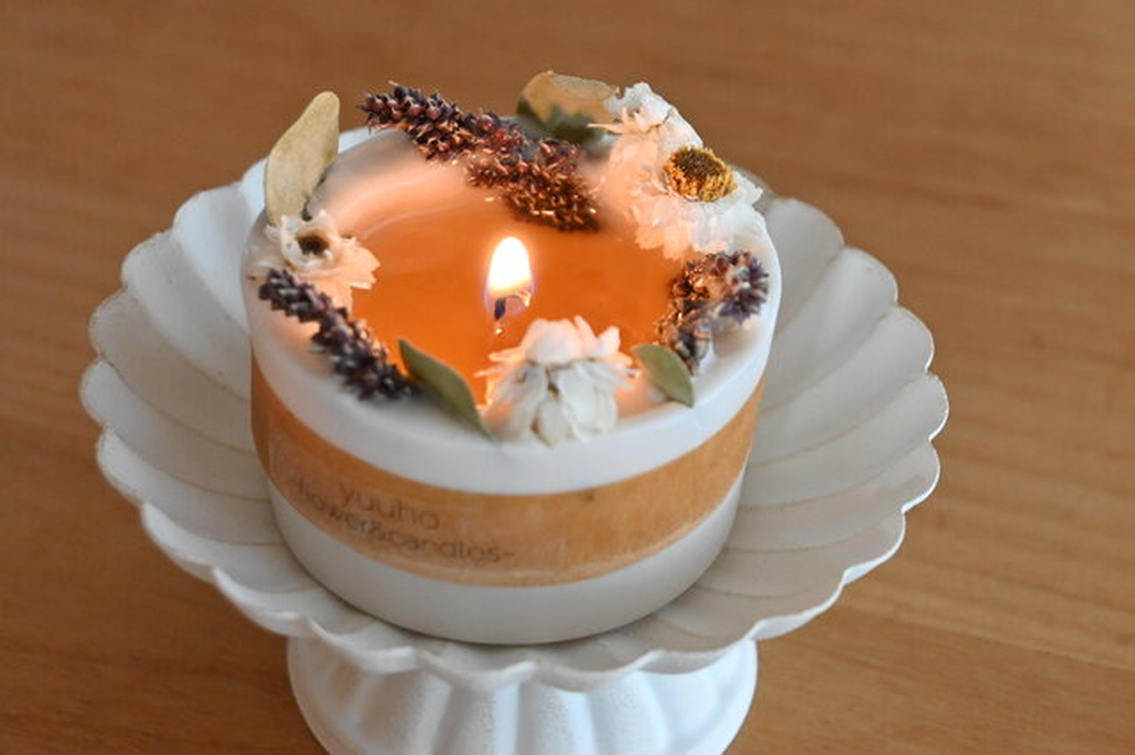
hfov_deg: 27.0
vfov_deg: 18.2
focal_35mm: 75
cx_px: 568
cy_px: 378
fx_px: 2363
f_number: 6.3
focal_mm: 50
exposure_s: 1/60
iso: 1600
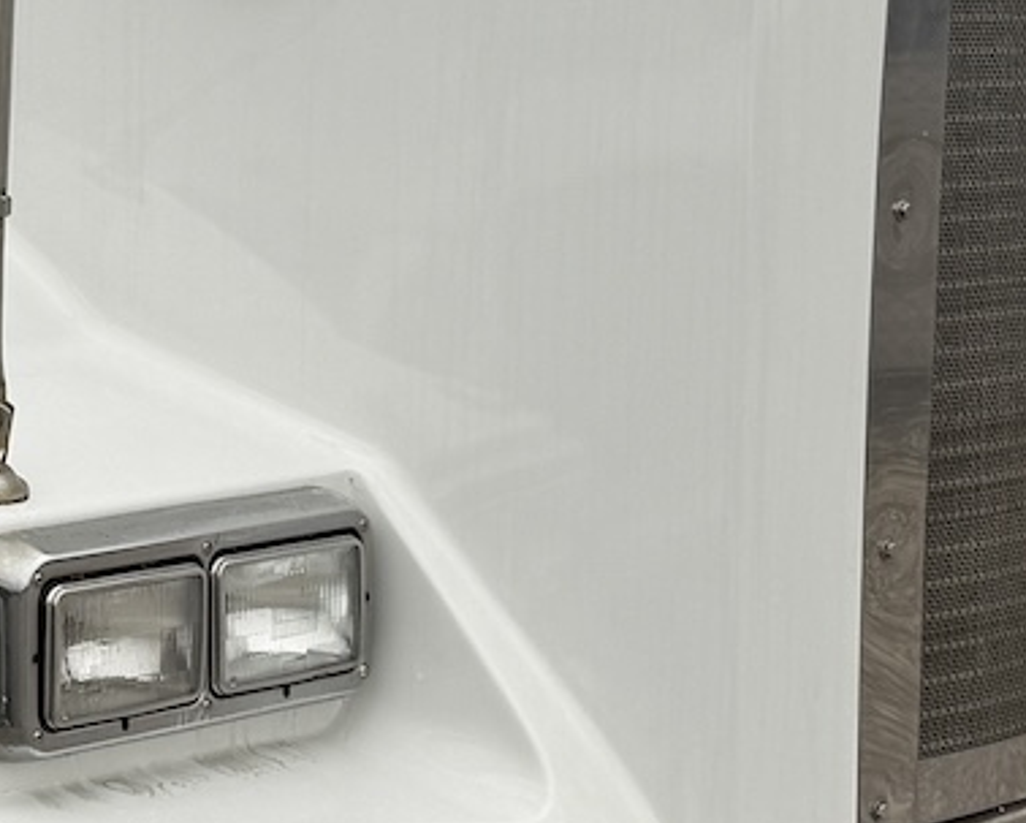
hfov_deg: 16.8
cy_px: 340
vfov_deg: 14.4
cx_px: -350
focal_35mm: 107
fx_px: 3252
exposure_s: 1/435
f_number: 1.78
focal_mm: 6.76
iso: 80
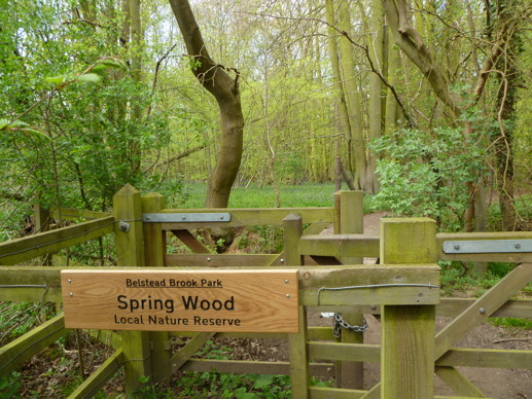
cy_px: 200
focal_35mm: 28
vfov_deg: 49.8
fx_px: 430
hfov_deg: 63.4
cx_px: 266
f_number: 3.3
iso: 80
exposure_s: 1/50
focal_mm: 5
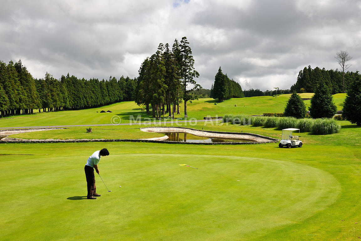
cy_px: 120
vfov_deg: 38.9
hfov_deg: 55.8
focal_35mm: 34
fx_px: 341
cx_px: 180
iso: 100
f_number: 8
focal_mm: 34
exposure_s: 1/320
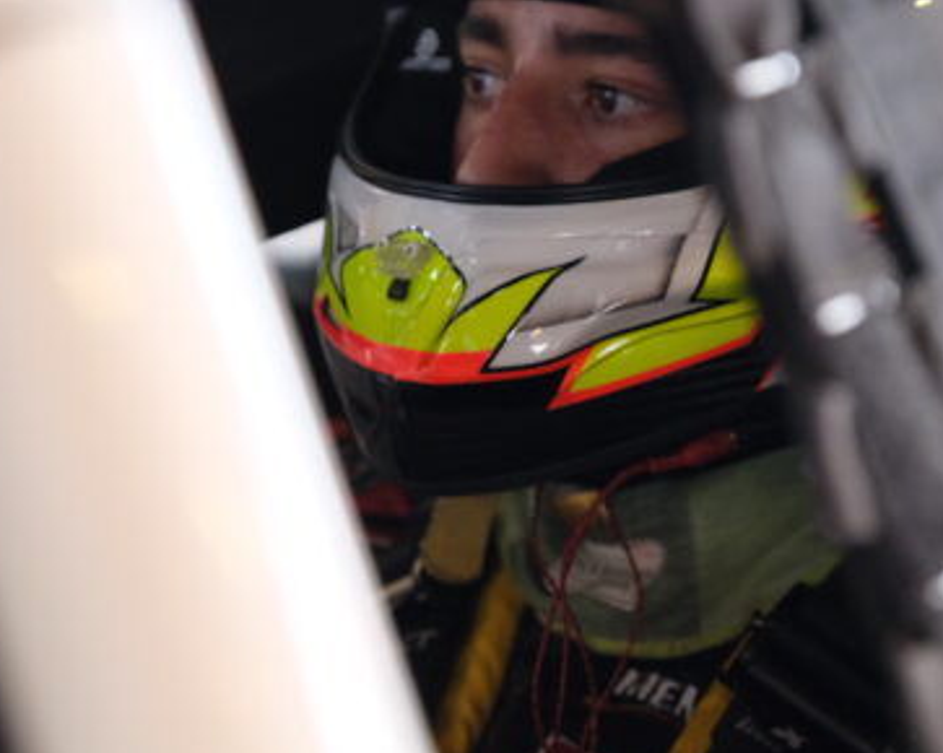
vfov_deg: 16.2
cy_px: 351
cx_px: 543
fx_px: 2650
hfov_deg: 20.2
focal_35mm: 95
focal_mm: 58.6
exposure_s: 1/200
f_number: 4
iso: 6400
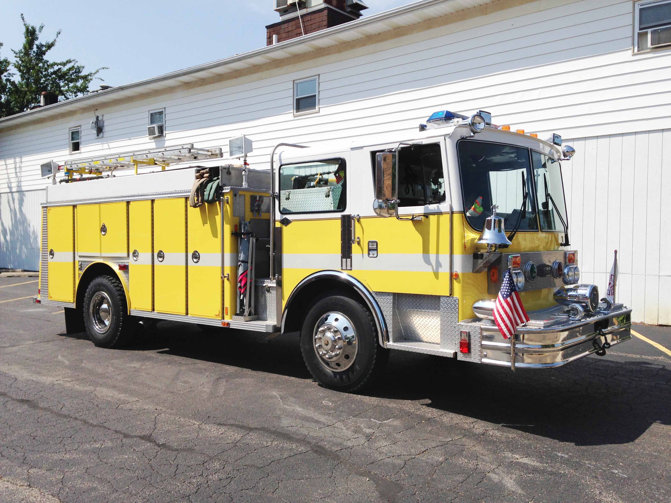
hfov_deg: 55.4
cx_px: 336
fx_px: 640
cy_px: 252
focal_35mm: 33
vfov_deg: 42.9
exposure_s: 1/2358
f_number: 2.4
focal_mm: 4.12
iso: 50
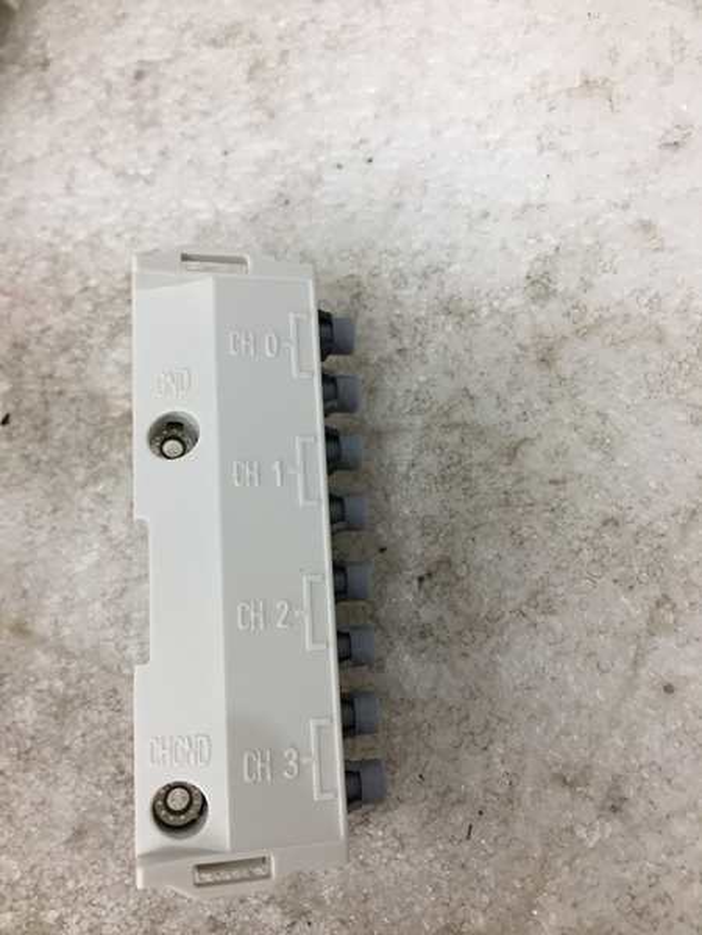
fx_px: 784
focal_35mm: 29
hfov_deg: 48.2
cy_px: 468
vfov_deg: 61.7
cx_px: 351
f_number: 2.2
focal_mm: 4.15
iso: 80
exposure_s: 1/33
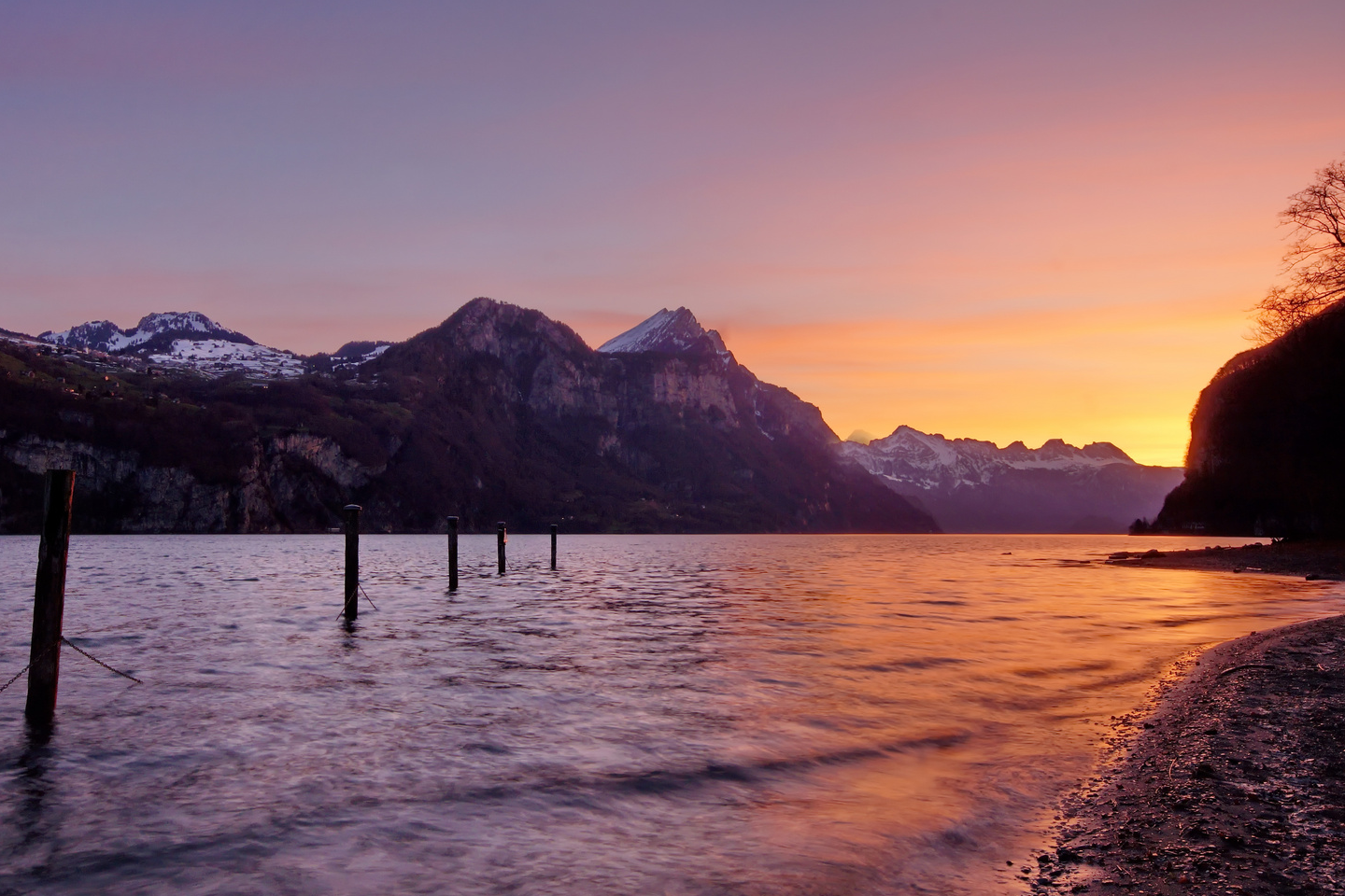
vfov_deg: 47.8
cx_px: 596
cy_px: 398
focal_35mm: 27
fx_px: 1009
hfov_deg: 67.2
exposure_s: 1/2
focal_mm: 16
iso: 100
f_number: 16
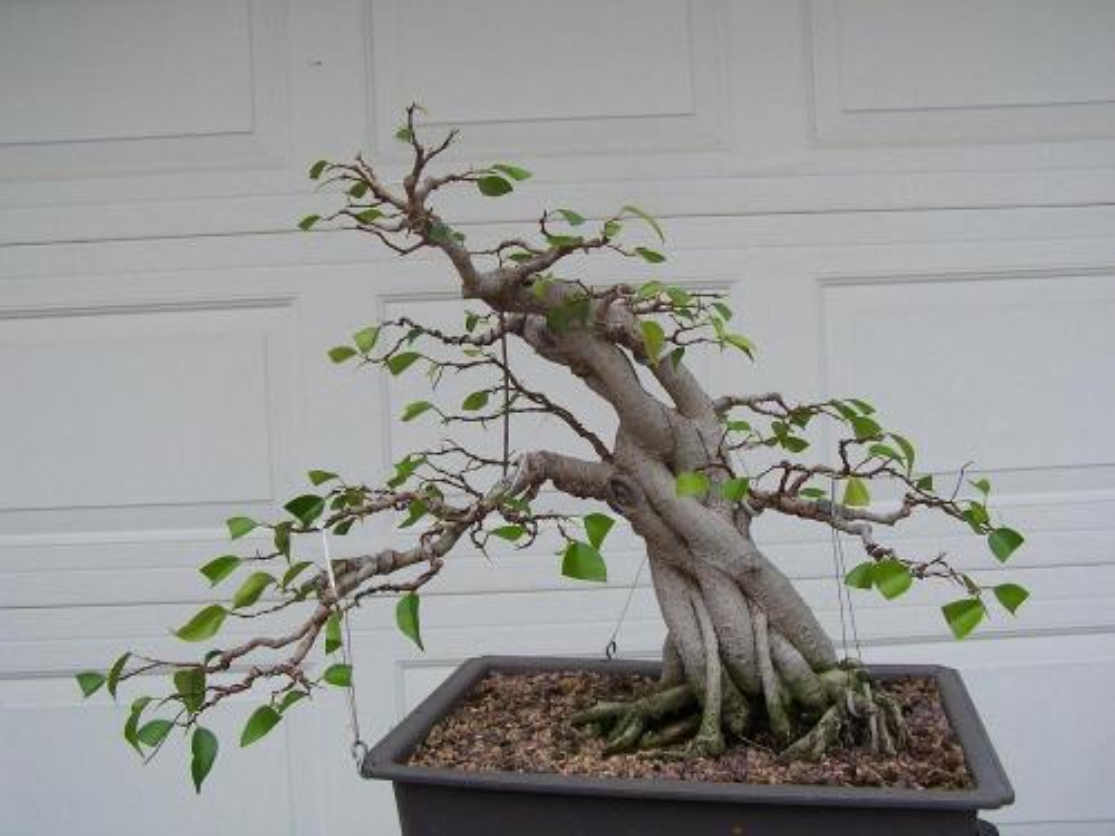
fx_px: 1224
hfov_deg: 49.0
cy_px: 418
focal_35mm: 38
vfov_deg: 37.7
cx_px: 558
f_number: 4
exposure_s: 1/350
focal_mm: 6.3
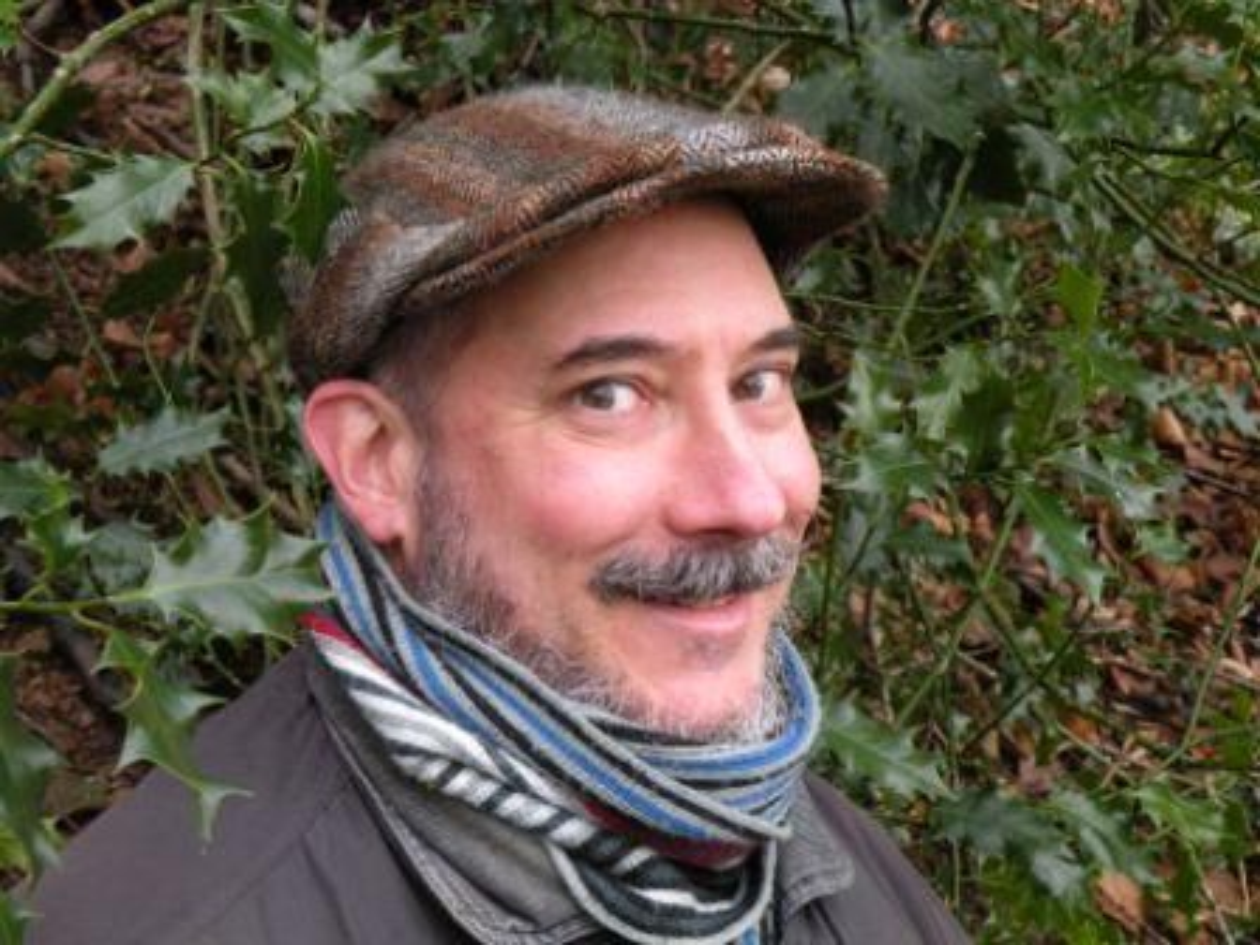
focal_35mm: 67
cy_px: 472
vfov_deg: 21.9
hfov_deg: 29.0
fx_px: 2439
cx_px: 630
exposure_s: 1/63.7
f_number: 3.5
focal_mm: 11.9
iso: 280
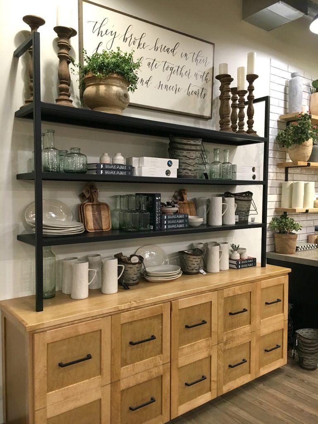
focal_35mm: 29
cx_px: 159
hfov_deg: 48.2
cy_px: 212
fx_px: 355
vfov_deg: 61.7
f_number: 2.2
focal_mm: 4.15
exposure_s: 1/30
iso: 100
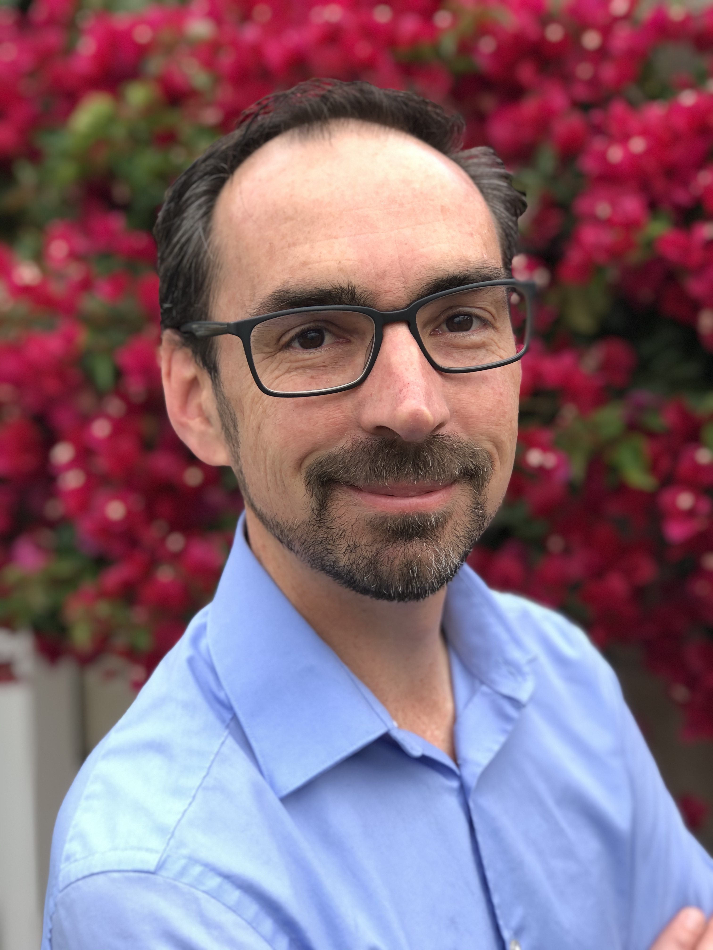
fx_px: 1565
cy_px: 475
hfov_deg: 25.7
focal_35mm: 57
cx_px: 356
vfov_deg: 33.8
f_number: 2.8
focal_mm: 6.6
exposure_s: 1/60
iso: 20
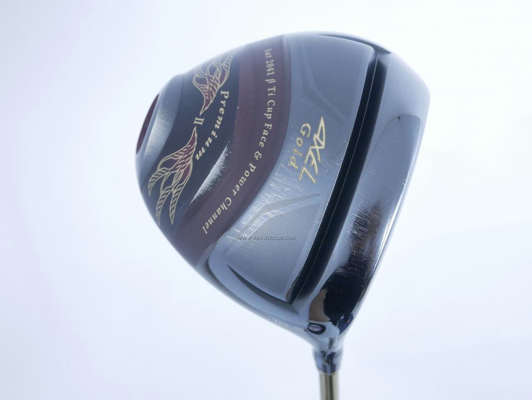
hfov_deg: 38.2
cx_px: 266
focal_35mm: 50
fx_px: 769
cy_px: 200
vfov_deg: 29.1
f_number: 4.5
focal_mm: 25
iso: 1600
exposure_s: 1/60
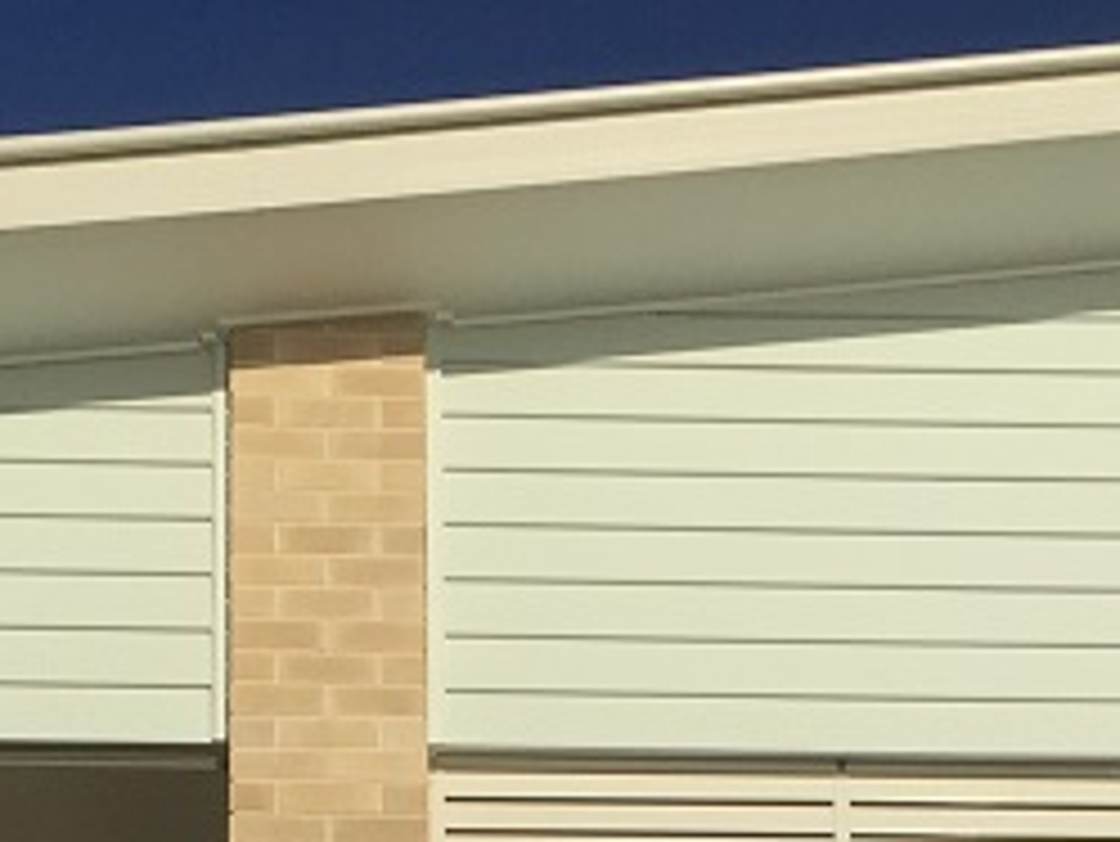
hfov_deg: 17.3
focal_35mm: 114
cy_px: 1619
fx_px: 3690
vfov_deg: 11.8
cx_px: 499
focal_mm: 4.15
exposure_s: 1/4950
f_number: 2.2
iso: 32
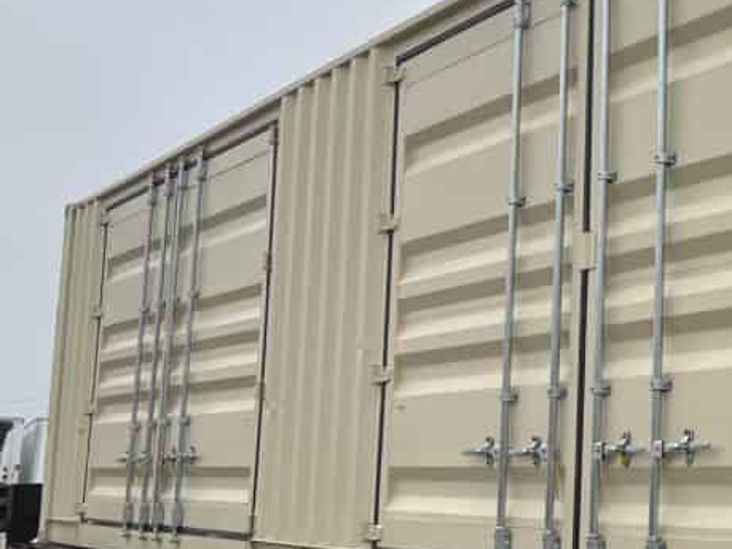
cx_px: 904
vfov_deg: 21.6
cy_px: 238
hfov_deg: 25.3
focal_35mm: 68
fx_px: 1438
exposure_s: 1/121
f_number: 1.5
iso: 64
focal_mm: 5.7
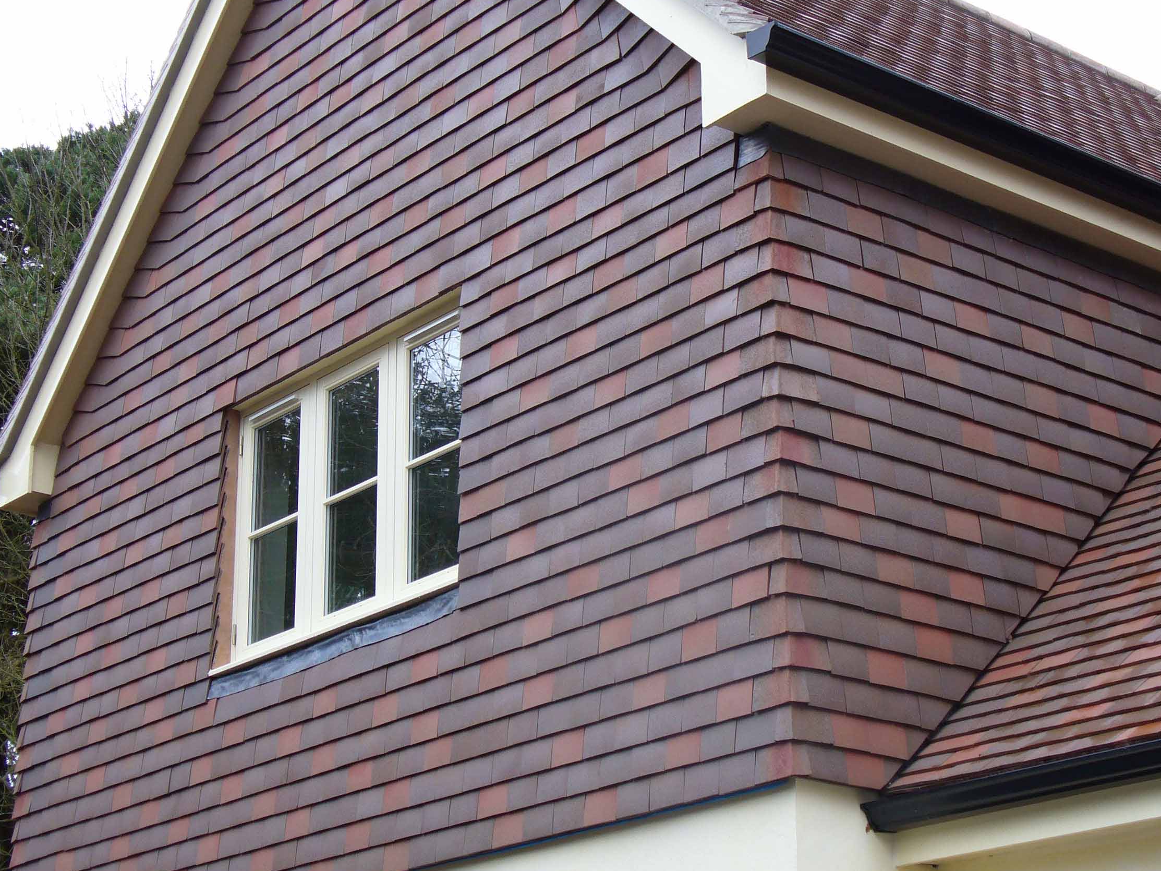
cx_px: 563
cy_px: 452
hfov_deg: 28.2
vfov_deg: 21.3
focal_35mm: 69
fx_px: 2314
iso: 80
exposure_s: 1/160
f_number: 3.1
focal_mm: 9.9
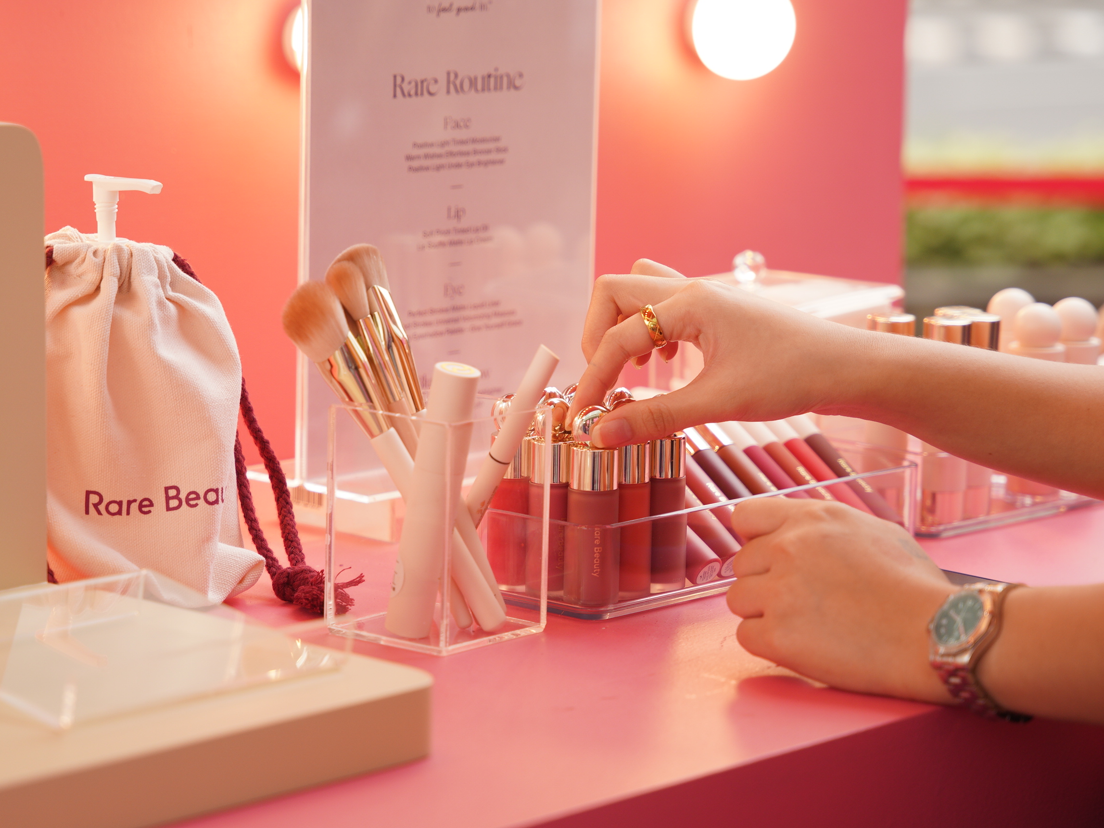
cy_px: 413
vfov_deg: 13.0
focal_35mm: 114
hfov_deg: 17.3
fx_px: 3636
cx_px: 544
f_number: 2.8
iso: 200
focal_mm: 70
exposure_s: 1/250
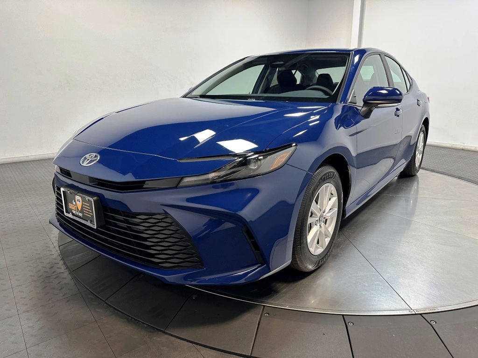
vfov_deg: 56.8
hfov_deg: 71.6
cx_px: 239
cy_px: 179
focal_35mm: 24
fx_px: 331
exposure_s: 1/60
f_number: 1.78
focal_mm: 6.86
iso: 320
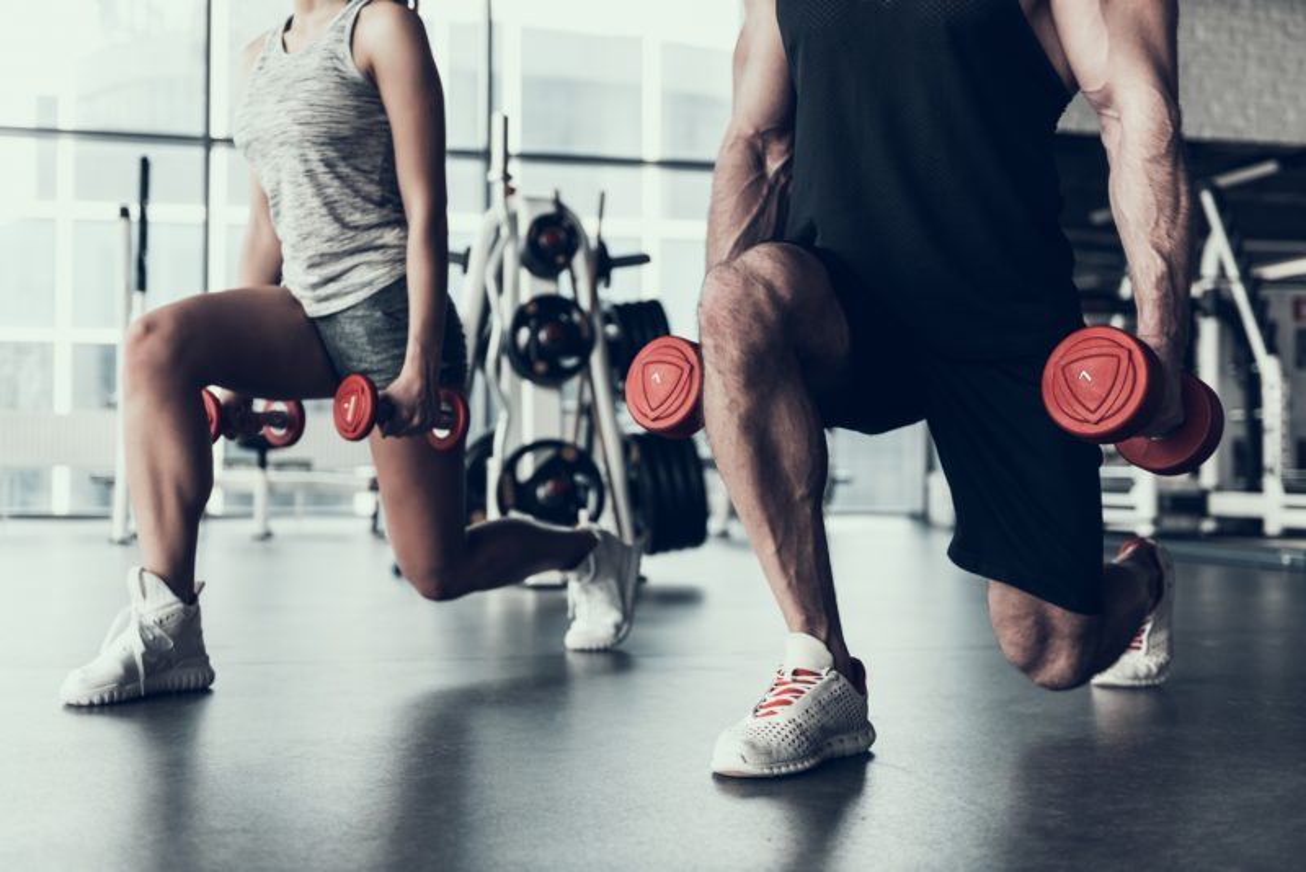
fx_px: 1633
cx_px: 653
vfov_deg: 29.9
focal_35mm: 45
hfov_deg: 43.6
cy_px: 436
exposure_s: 1/250
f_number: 2.8
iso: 640
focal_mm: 45
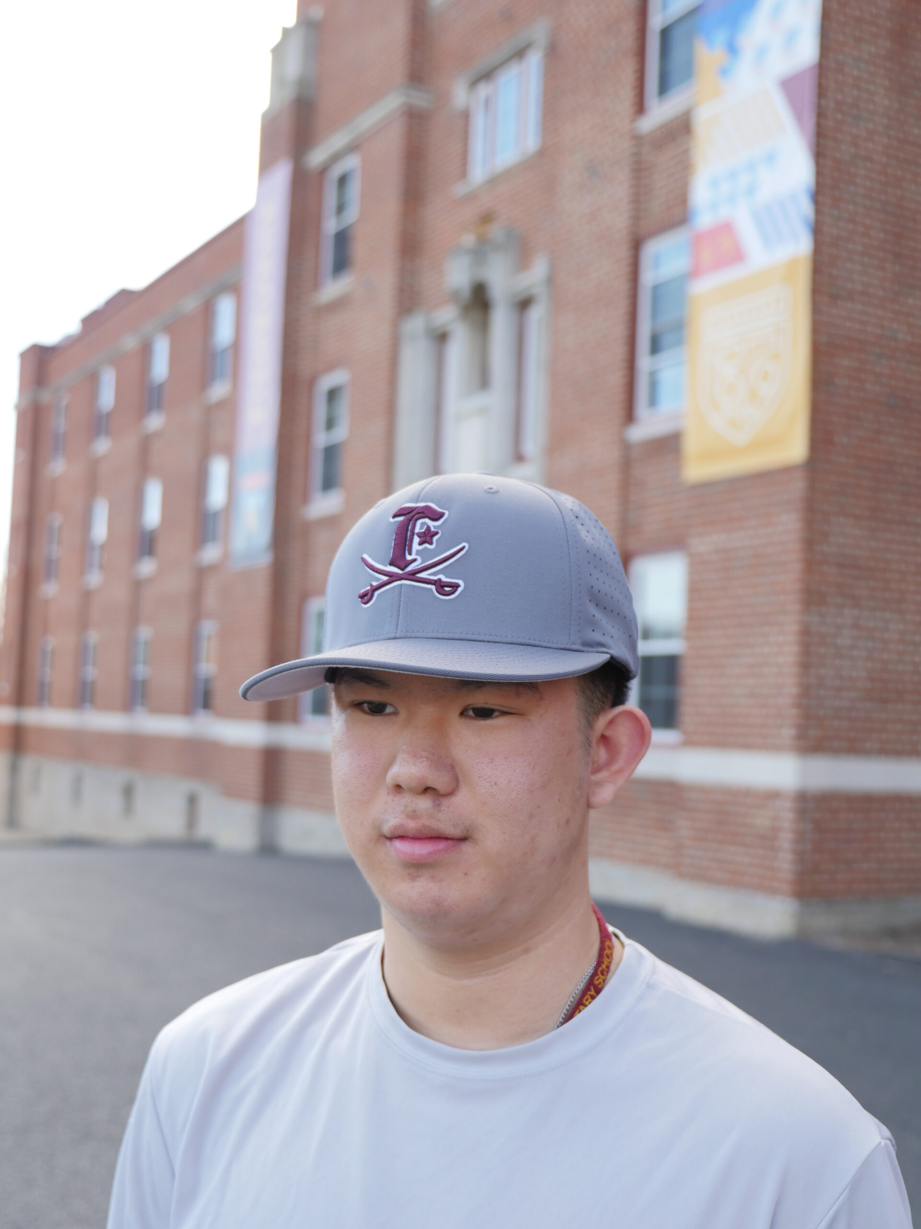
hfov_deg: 34.3
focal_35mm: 42
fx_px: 1490
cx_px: 460
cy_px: 614
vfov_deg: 44.8
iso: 200
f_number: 2.8
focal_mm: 21
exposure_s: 1/400
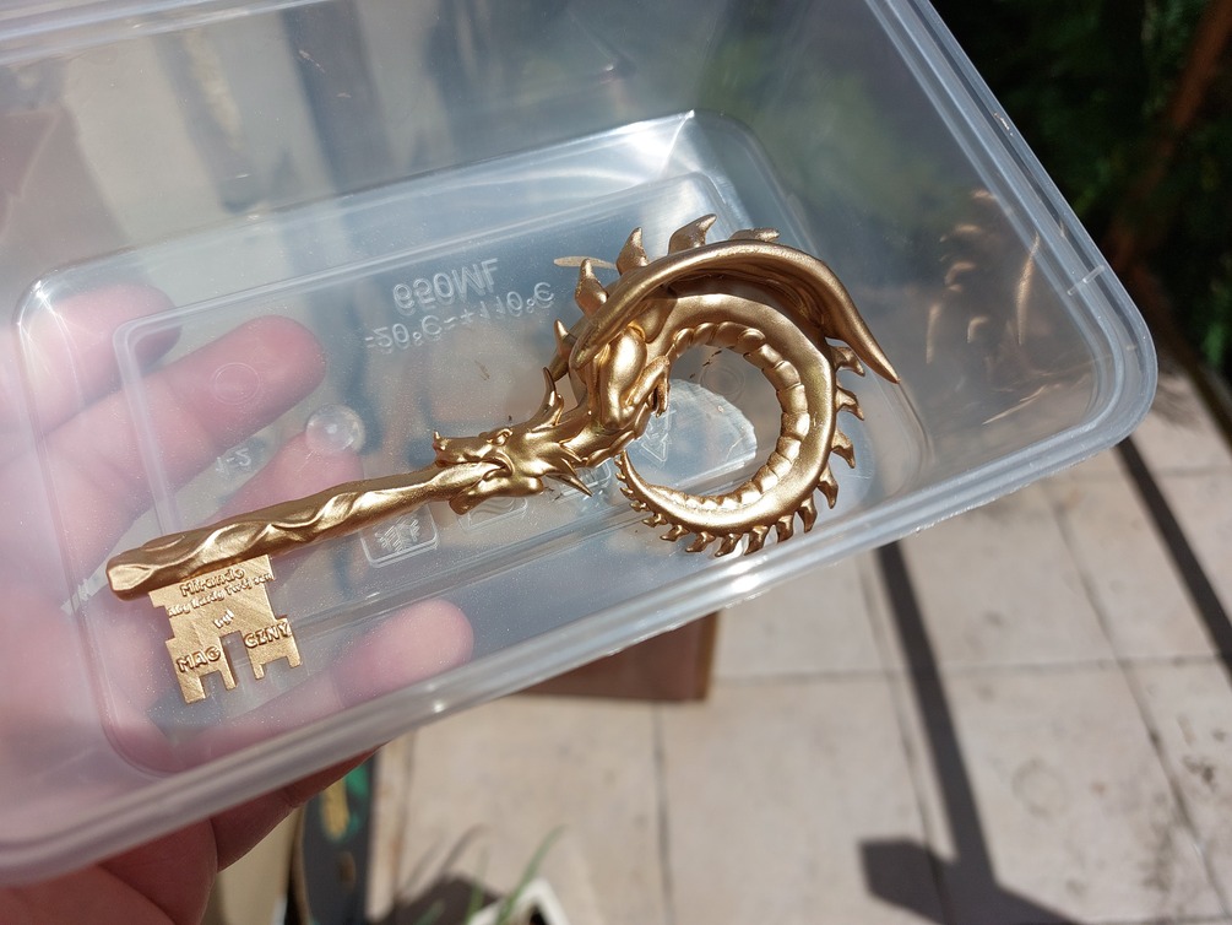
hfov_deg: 69.4
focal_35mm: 25
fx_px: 890
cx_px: 616
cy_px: 462
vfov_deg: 54.9
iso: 25
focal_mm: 5.23
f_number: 1.8
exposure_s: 1/2883
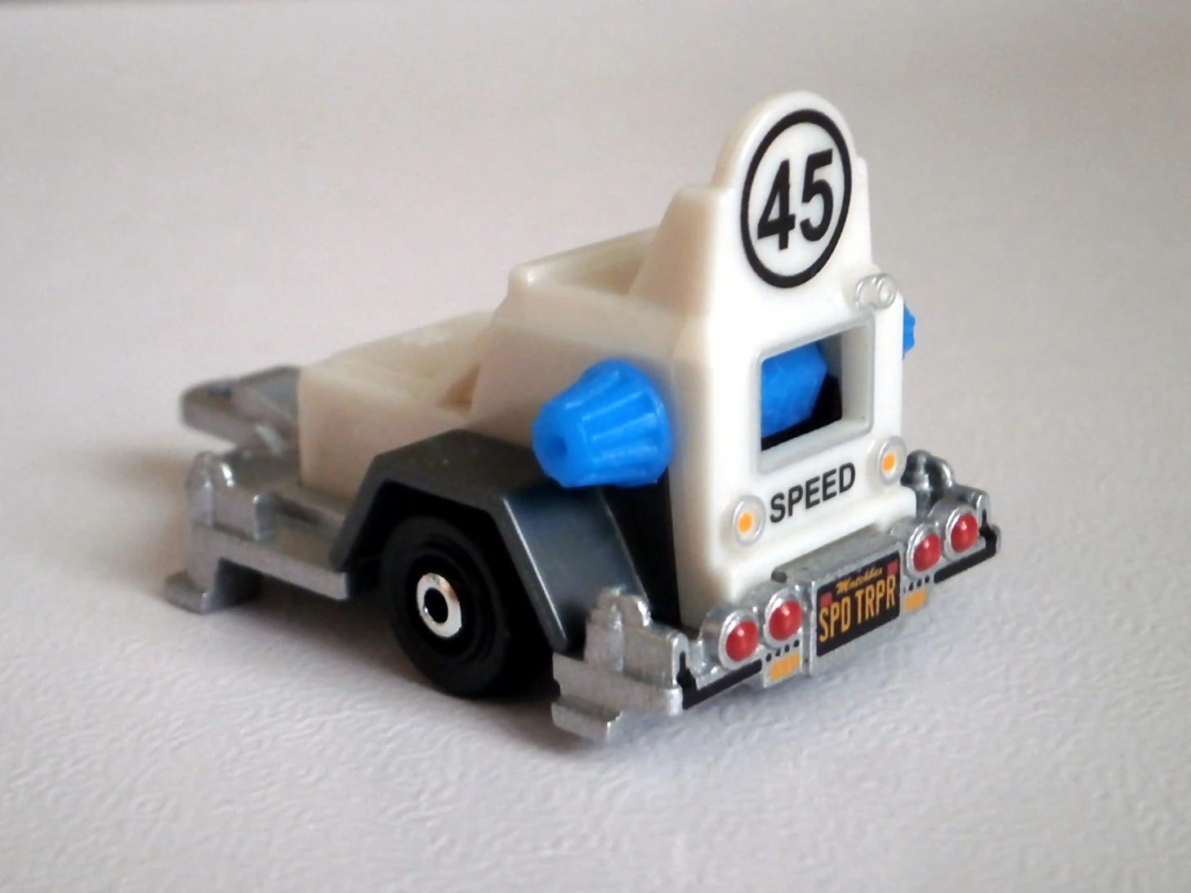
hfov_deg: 40.4
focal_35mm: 47
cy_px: 446
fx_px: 1617
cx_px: 596
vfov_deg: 30.9
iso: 400
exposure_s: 1/10
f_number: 3.4
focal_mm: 8.3
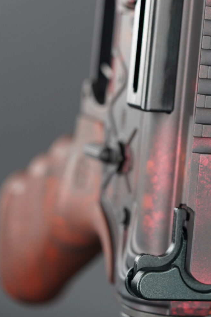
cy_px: 11
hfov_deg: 7.4
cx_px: 206
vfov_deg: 11.0
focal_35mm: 186
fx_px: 1636
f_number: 4
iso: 400
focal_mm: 90
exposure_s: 1/100
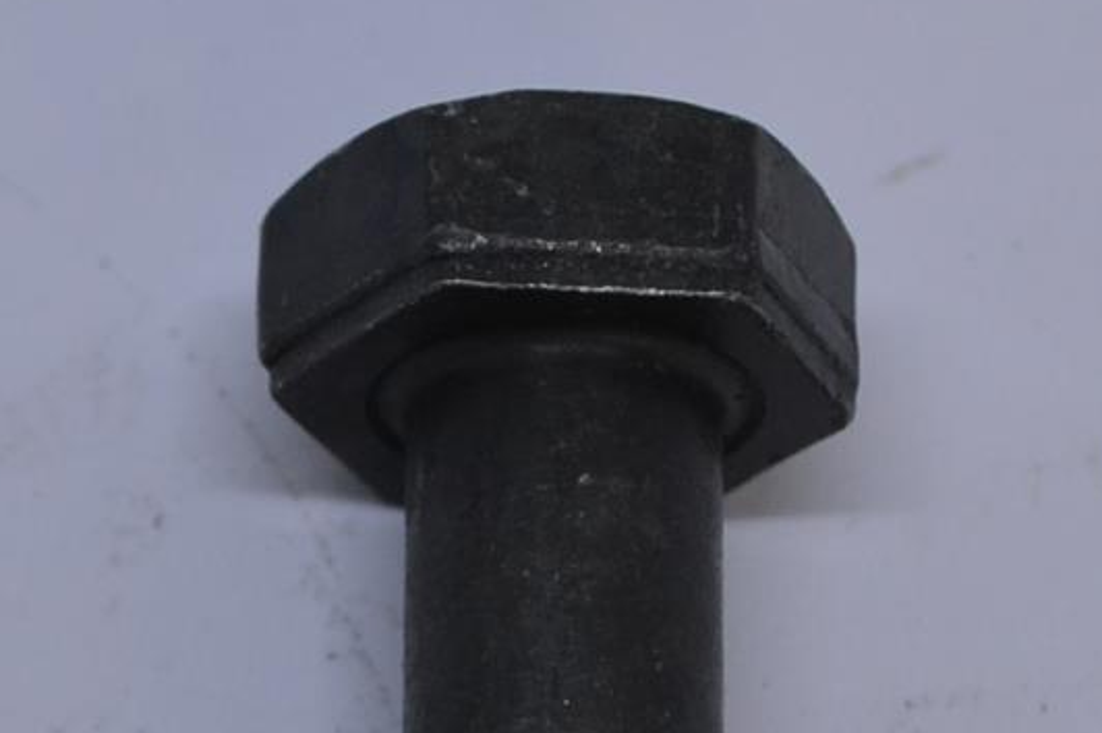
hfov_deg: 9.2
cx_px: -166
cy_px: 899
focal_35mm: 221
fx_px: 6761
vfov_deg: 6.2
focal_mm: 34
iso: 400
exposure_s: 1/100
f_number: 5
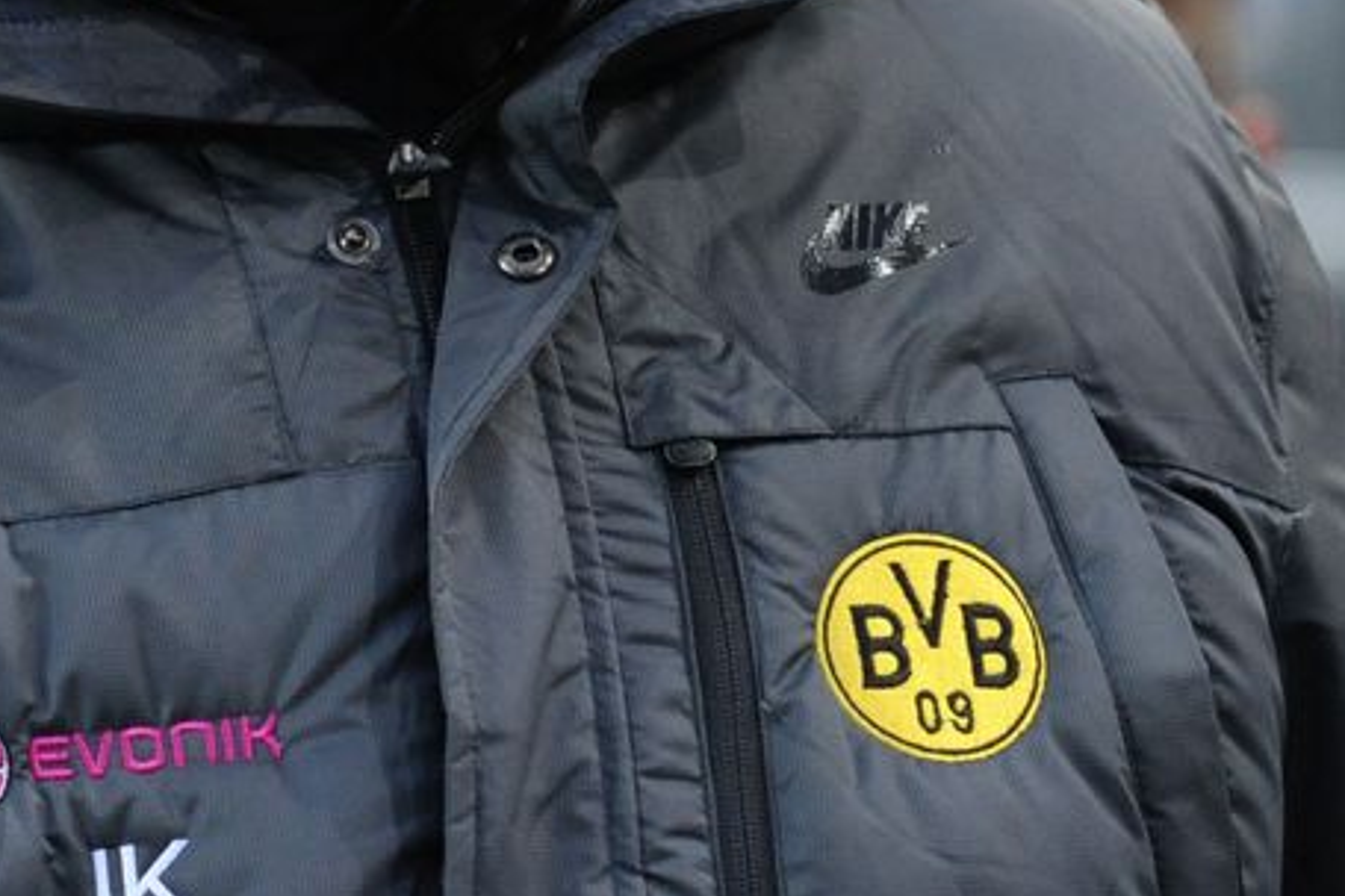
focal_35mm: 355
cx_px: 717
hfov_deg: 5.8
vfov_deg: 3.9
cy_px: -224
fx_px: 13262
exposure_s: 1/320
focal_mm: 135
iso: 2000
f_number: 2.8
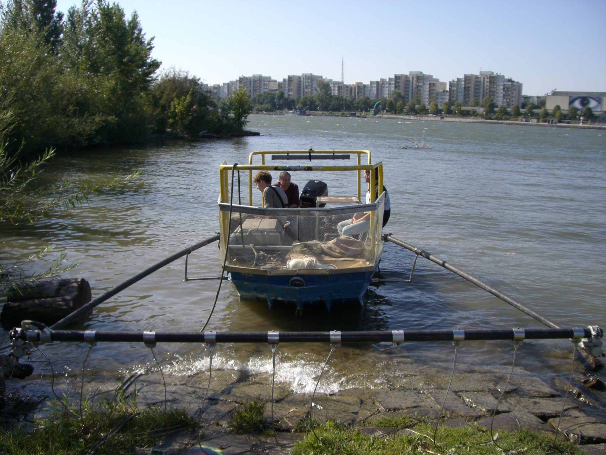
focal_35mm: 38
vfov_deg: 37.7
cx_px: 303
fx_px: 665
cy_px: 228
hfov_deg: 49.0
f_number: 4.3
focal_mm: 6.2
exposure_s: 1/500
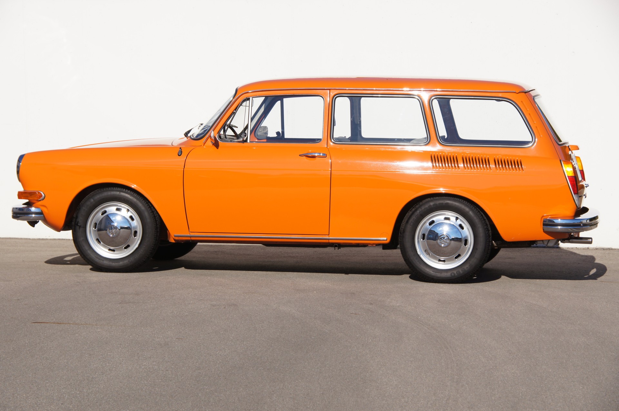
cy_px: 206
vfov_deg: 13.0
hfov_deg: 19.5
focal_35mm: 105
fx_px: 1803
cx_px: 310
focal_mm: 70
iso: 100
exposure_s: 1/320
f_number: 8
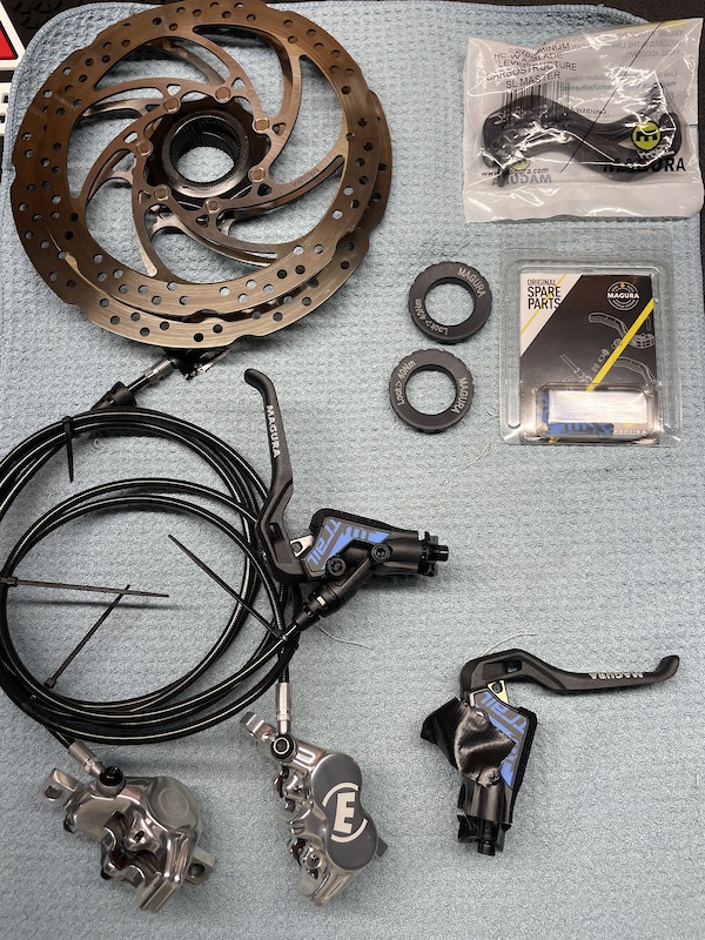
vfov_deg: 67.3
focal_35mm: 26
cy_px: 470
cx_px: 352
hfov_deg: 53.1
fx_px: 706
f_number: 1.6
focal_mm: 4.2
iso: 32
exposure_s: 1/233
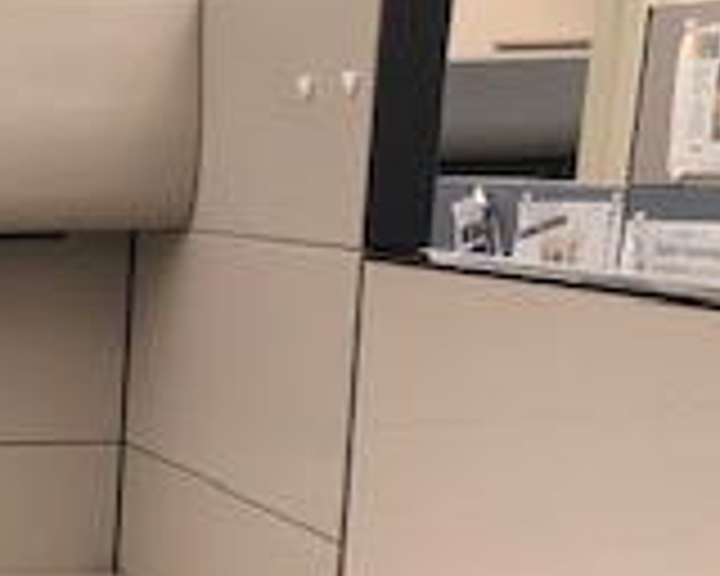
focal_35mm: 109
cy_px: 850
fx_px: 2323
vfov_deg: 13.4
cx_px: -522
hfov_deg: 15.5
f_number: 1.8
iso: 40
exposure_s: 1/15
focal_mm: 3.99
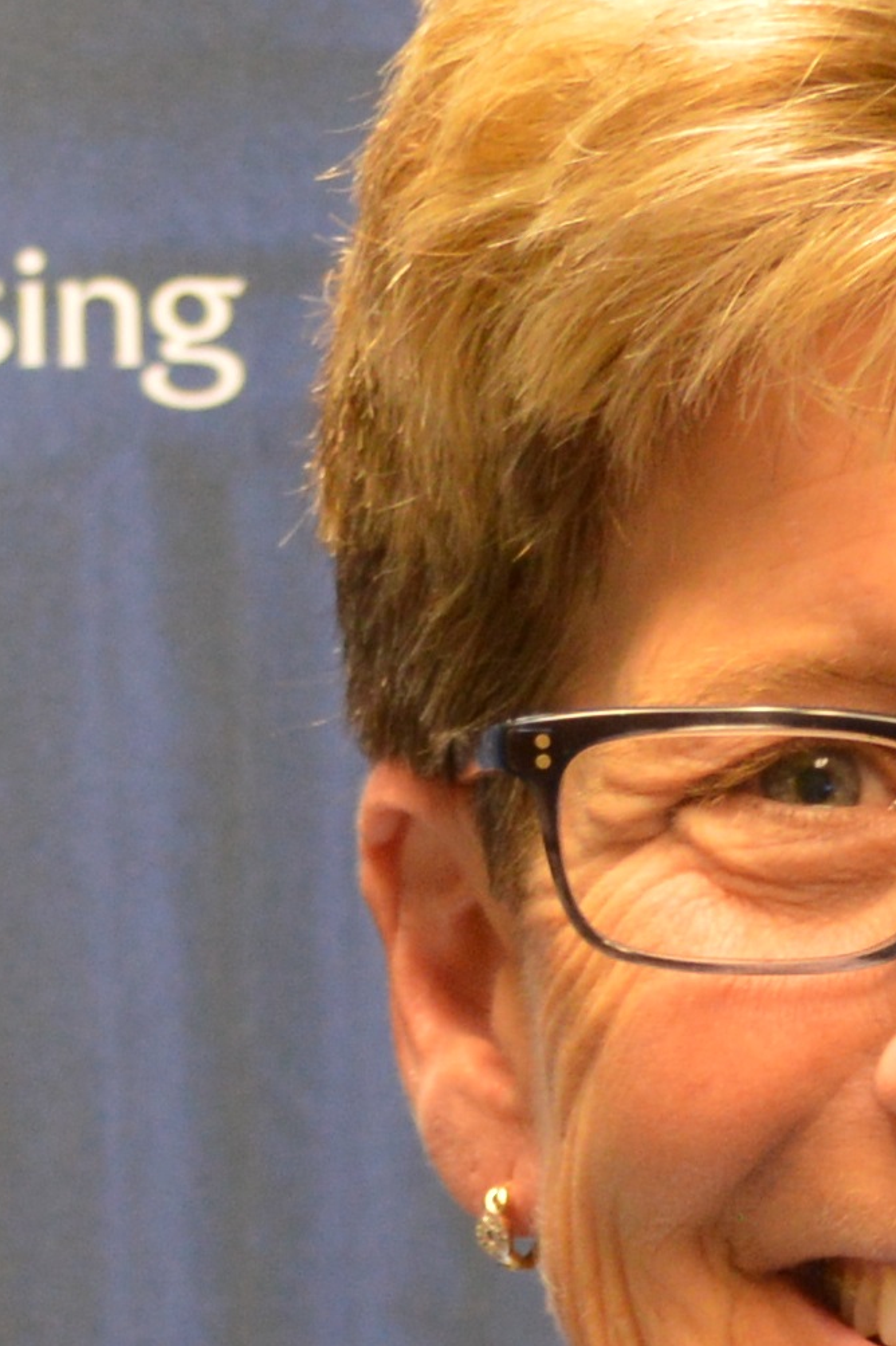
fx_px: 3960
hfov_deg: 12.7
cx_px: 1006
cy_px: 1331
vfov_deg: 18.8
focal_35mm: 106
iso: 500
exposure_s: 1/15
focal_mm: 24
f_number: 4
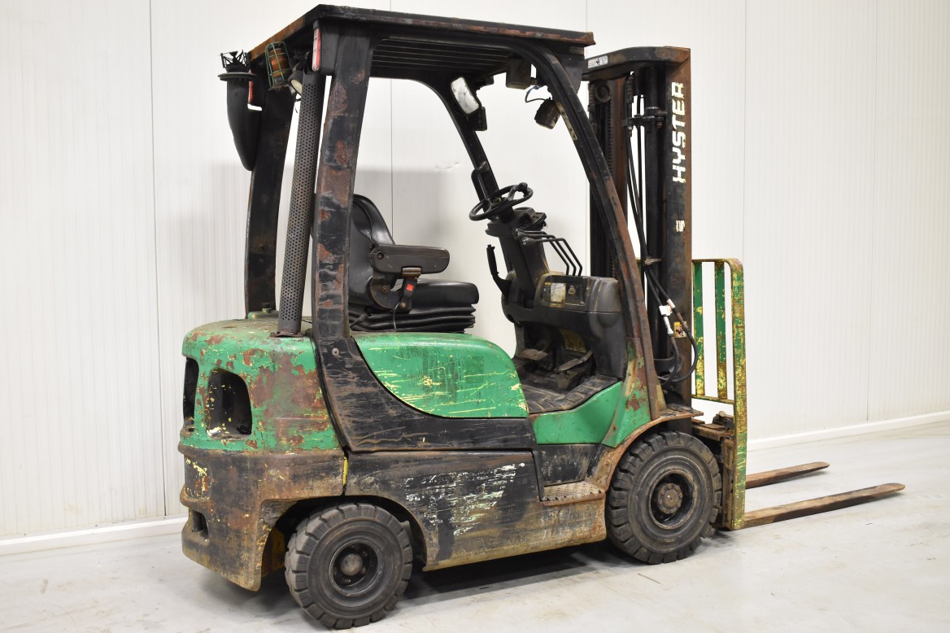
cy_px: 314
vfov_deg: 35.9
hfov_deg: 51.9
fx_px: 976
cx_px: 473
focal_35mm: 37
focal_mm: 24
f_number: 5
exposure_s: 1/30
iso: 1600
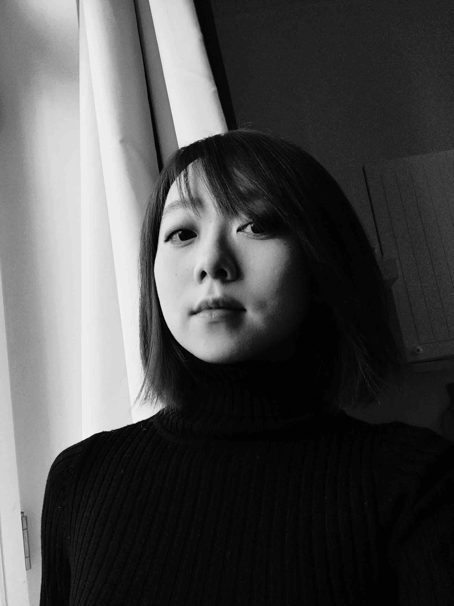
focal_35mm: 31
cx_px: 227
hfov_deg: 45.4
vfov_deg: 58.4
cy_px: 303
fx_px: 542
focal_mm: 2.65
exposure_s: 1/100
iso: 40
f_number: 2.2
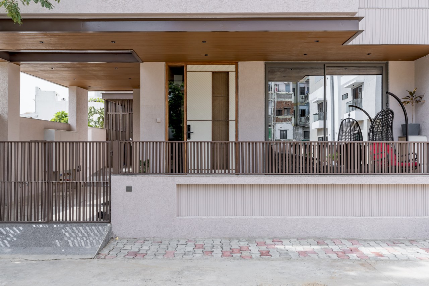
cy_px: 143
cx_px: 214
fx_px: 346
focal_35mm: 29
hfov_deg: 63.7
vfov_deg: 45.0
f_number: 8
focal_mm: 29
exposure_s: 1/200
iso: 160
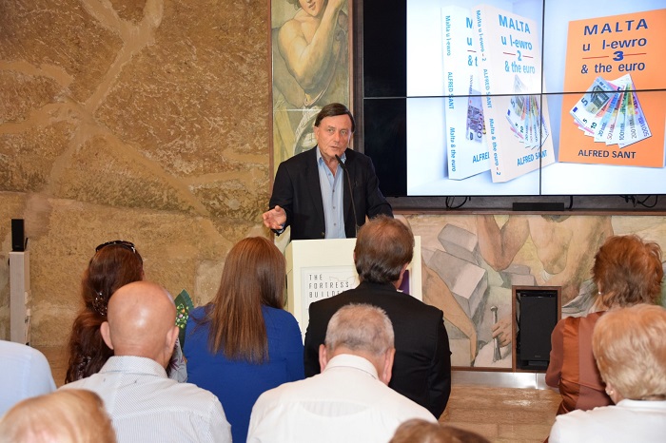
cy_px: 222
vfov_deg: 18.9
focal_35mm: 72
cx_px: 333
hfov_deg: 28.1
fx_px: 1331
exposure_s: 1/60
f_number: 5.6
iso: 1600
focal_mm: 48
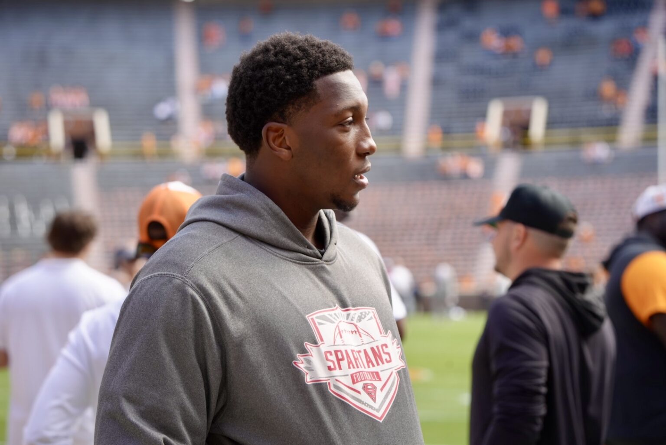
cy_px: 222
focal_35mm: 135
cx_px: 333
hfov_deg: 15.2
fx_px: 2500
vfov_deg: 10.2
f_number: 5.6
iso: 250
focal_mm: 135
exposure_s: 1/160
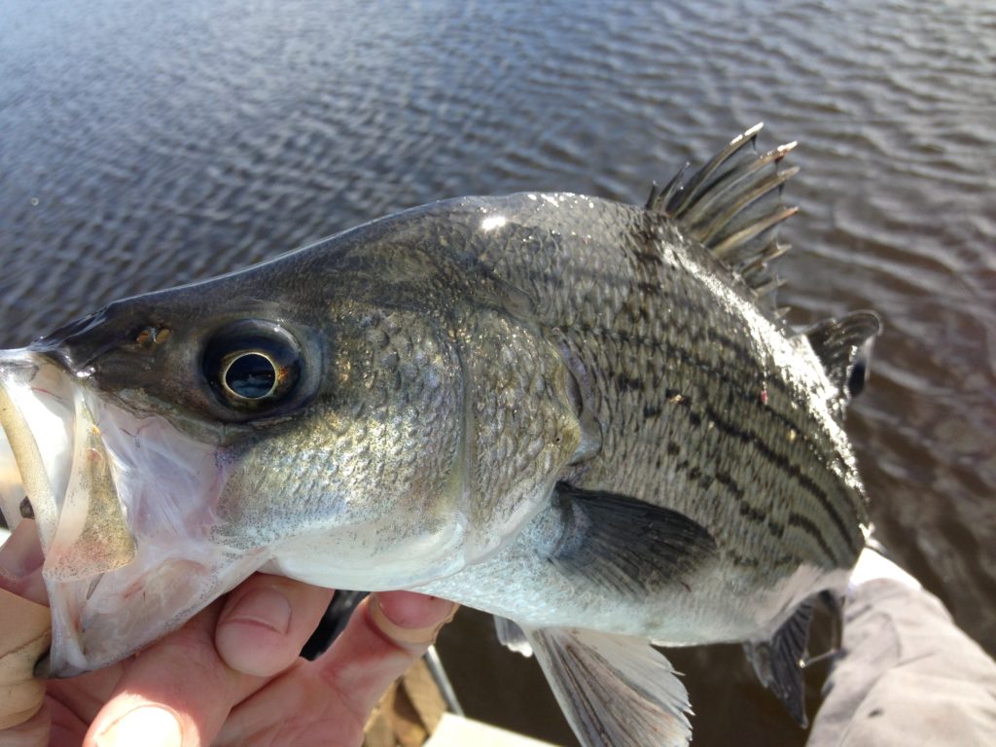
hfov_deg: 55.4
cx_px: 498
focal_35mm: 33
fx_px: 950
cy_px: 374
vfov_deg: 42.9
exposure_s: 1/834
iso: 50
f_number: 2.4
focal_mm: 4.12
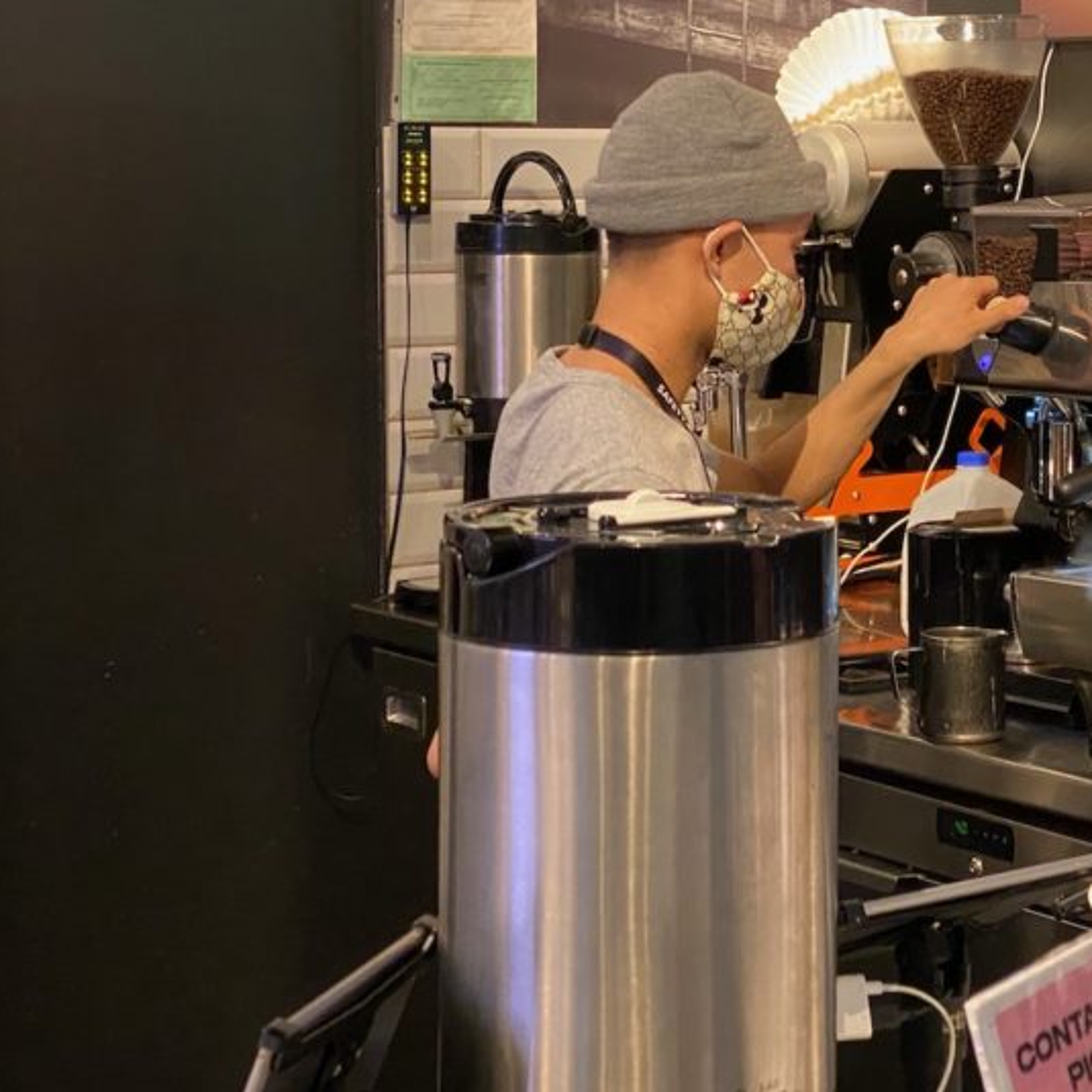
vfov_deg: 19.7
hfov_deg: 19.4
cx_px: 970
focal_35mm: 88
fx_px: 3141
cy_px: 408
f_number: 2
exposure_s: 1/60
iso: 250
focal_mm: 6
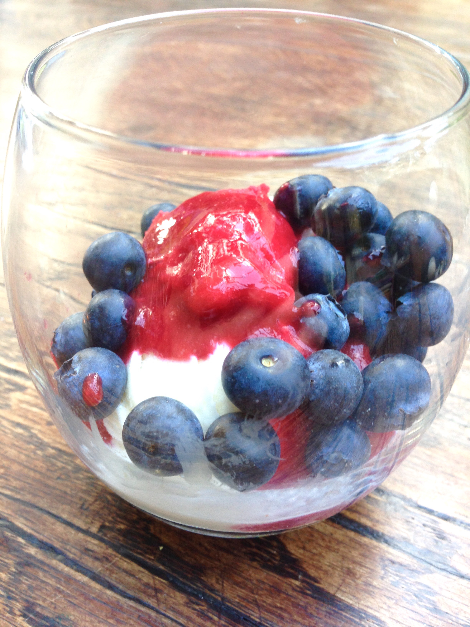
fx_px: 597
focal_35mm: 33
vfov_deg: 55.4
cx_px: 235
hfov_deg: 42.9
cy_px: 314
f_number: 2.4
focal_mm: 4.12
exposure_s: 1/20
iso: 80
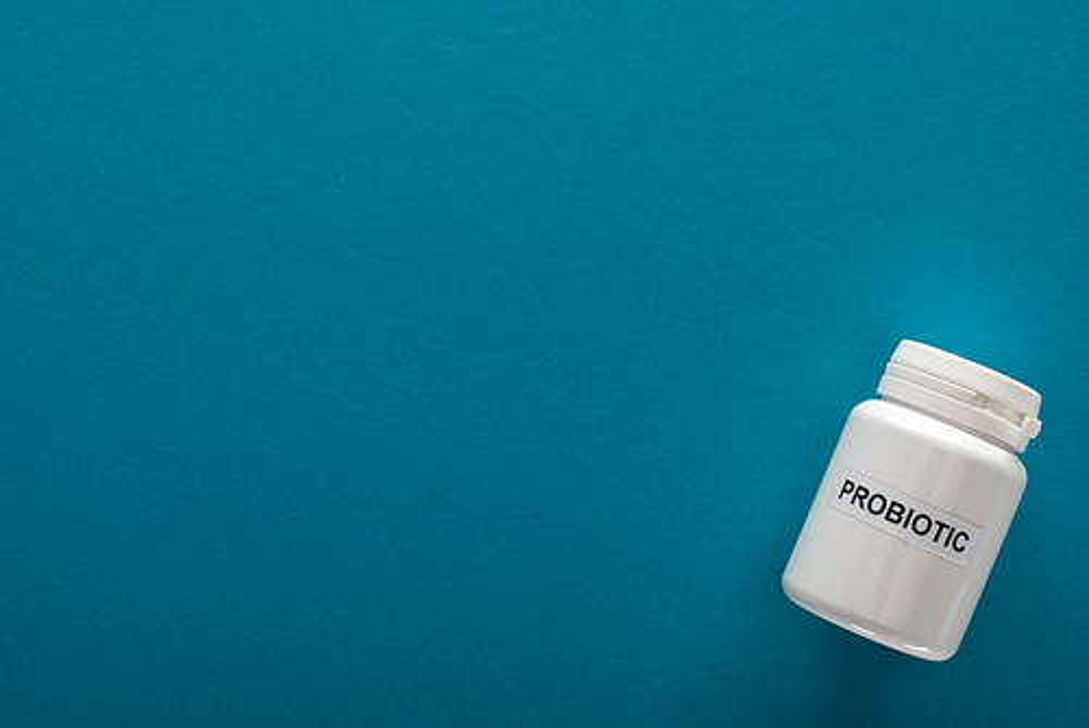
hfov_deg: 39.6
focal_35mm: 50
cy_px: 364
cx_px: 544
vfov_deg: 27.0
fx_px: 1513
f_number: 8
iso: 160
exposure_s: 1/160
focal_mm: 50
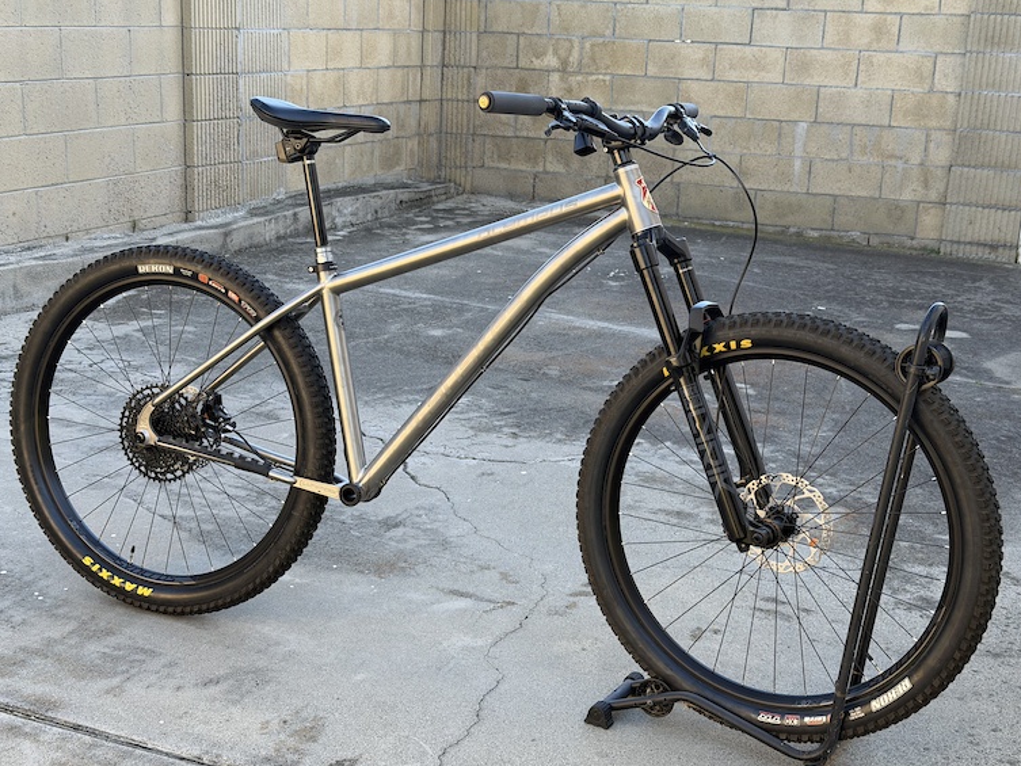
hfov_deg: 37.5
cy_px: 403
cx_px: 521
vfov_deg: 28.6
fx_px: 1504
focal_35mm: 51
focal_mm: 6.76
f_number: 1.78
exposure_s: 1/439
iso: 80
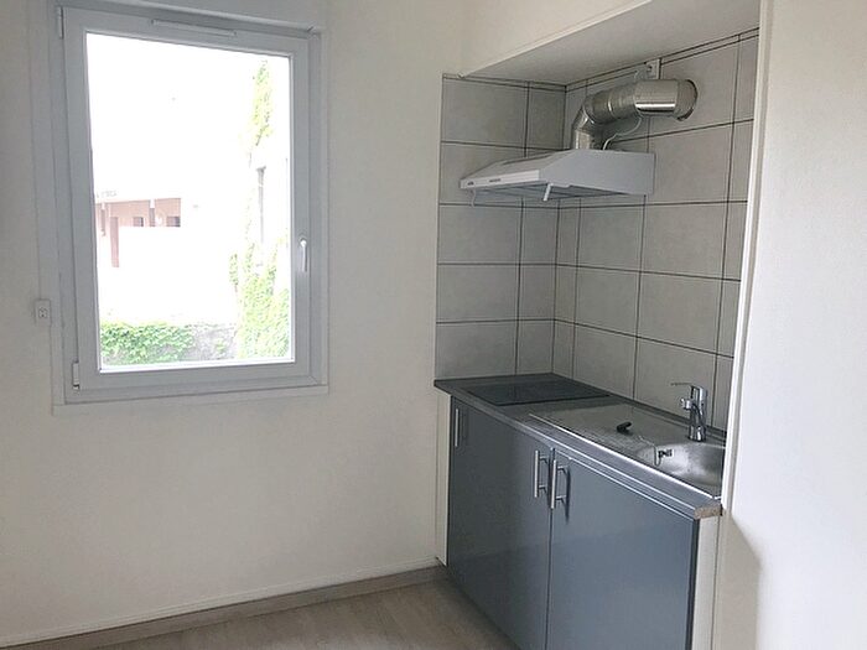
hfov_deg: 63.4
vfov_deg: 49.7
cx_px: 434
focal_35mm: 28
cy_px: 325
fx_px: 701
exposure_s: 1/50
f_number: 1.8
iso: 32
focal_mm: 3.99
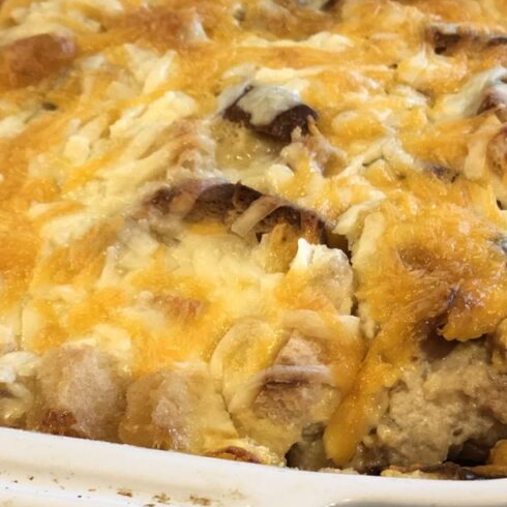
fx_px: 1491
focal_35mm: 90
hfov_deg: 19.2
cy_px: 341
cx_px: 339
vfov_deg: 19.2
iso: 100
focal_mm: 6
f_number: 2.4
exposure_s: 1/30
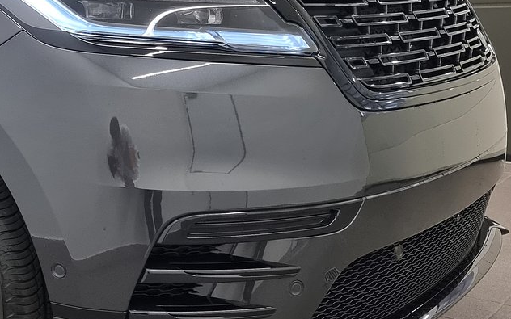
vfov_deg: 22.3
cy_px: 121
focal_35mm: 58
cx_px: -21
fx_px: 808
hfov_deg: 31.9
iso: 160
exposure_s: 1/42
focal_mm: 6.7
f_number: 1.8
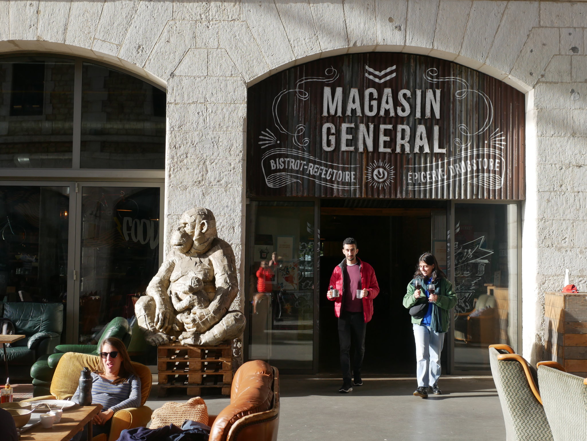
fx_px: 848
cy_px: 220
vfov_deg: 29.1
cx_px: 294
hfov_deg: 38.2
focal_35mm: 50
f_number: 4
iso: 200
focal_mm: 25
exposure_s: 1/500
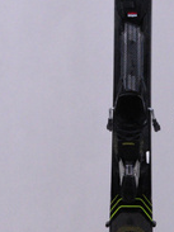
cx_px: 170
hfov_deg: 14.0
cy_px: 16
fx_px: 698
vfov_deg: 18.5
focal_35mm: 104
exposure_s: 1/200
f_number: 20
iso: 3200
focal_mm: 22
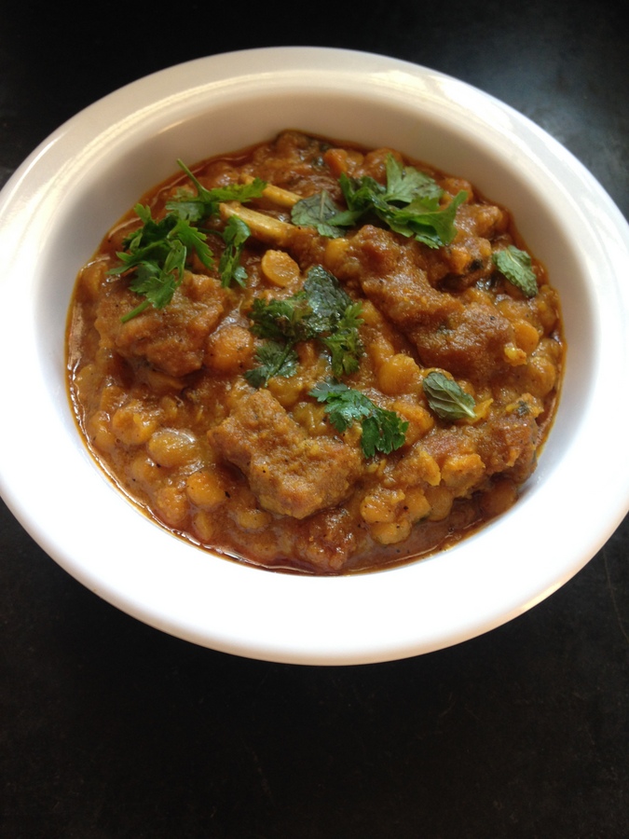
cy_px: 420
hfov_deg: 42.9
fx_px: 800
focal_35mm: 33
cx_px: 314
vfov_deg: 55.4
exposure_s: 1/20
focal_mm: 4.12
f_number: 2.4
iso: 80
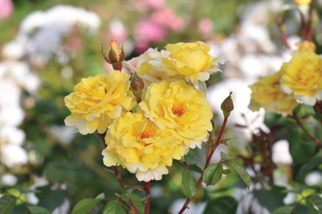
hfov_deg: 16.1
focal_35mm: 128
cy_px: 107
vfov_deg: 10.7
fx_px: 1139
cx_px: 161
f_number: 5.6
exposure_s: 1/750
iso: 200
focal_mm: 85
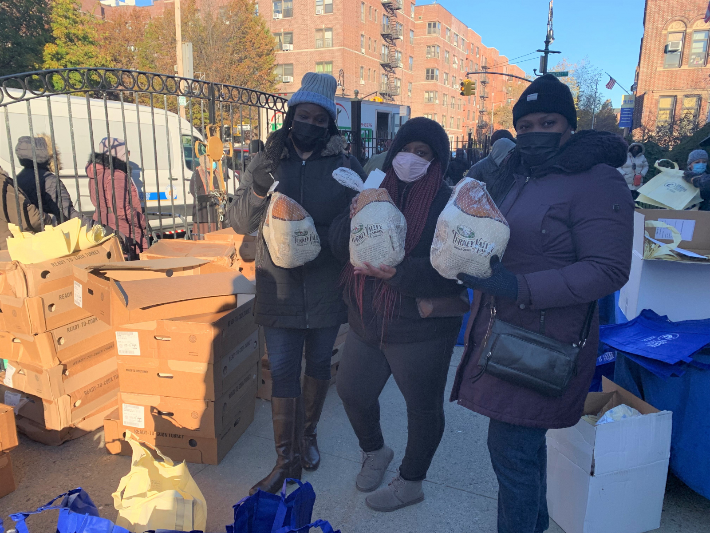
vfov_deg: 53.1
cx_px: 355
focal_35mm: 26
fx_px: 533
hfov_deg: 67.3
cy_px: 266
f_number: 1.8
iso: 25
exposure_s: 1/777
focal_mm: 4.25
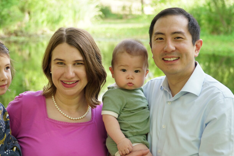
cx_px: 92
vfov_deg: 15.0
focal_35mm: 91
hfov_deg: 22.3
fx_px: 591
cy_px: 92
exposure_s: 1/100
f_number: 4
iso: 200
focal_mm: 48
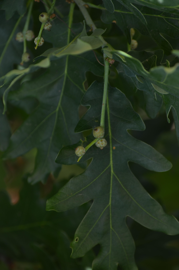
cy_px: 135
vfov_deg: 6.9
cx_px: 90
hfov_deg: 4.6
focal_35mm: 300
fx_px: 2247
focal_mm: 200
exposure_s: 1/100
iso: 100
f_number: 8
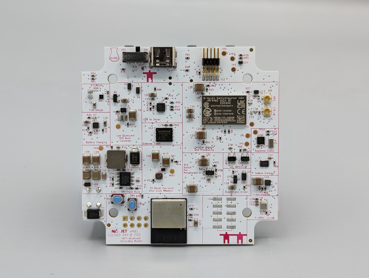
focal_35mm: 49
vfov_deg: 29.7
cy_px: 139
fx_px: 523
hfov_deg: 38.9
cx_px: 184
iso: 32
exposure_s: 1/237
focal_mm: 6.9
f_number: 1.68
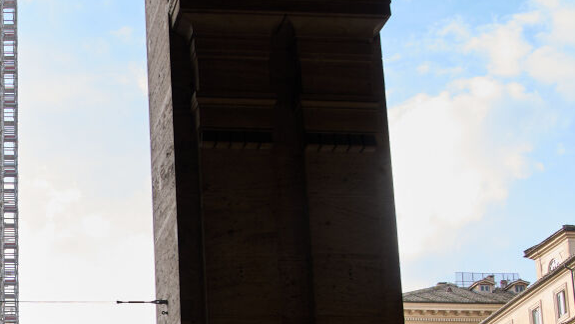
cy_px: 416
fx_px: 1174
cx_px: -64
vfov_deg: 15.0
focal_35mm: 77
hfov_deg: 25.4
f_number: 5.6
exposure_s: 1/60
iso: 100
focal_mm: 24
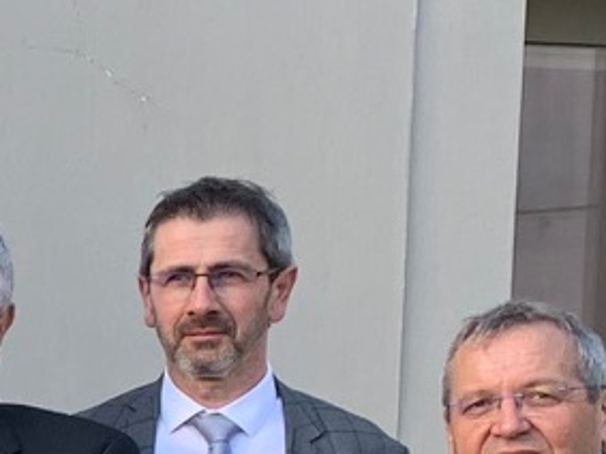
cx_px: -859
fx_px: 3237
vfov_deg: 7.8
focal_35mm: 185
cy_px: 812
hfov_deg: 9.5
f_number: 1.8
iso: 25
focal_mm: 4.25
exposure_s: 1/184
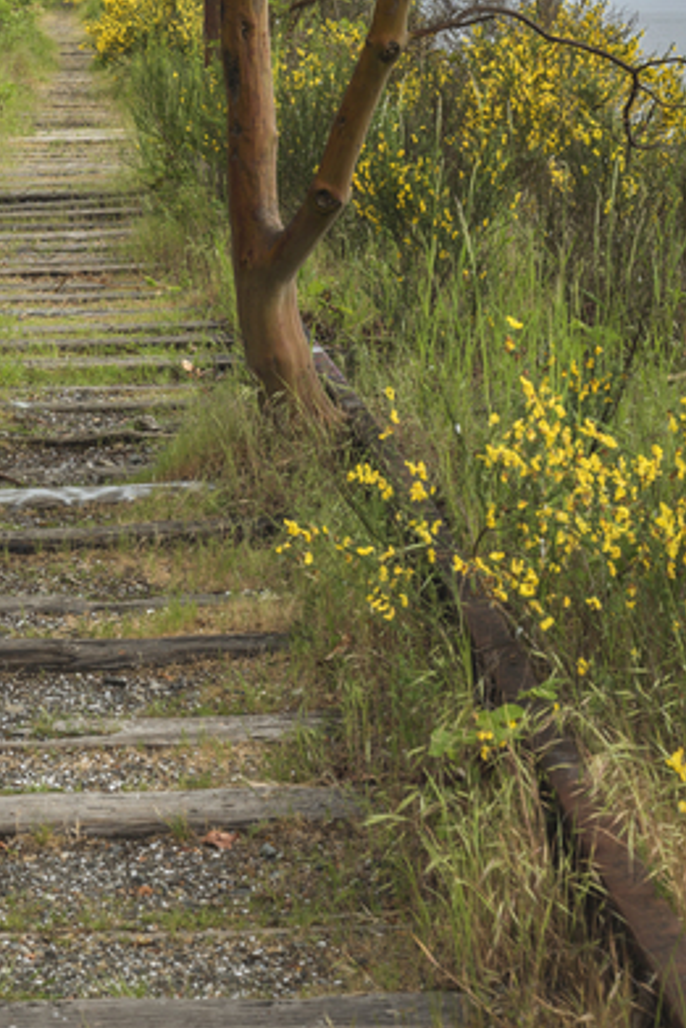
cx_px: 12
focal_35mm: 115
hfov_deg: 11.8
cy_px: 16
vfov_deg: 17.4
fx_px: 3284
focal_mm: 50
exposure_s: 1/20
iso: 64
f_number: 10
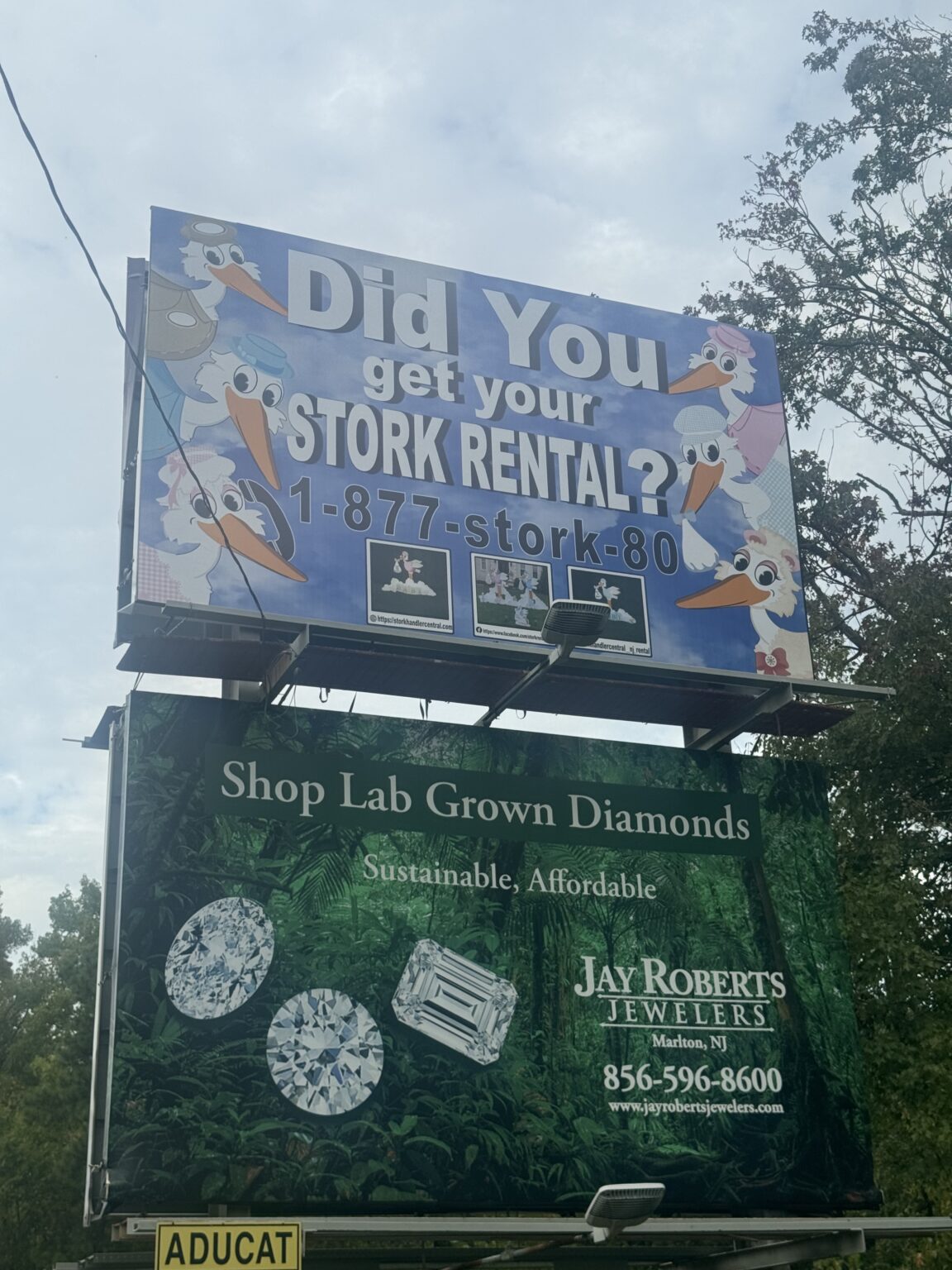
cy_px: 635
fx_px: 1760
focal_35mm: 48
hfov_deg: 30.3
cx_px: 476
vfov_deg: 39.7
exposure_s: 1/664
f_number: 1.78
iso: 64
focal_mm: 6.76
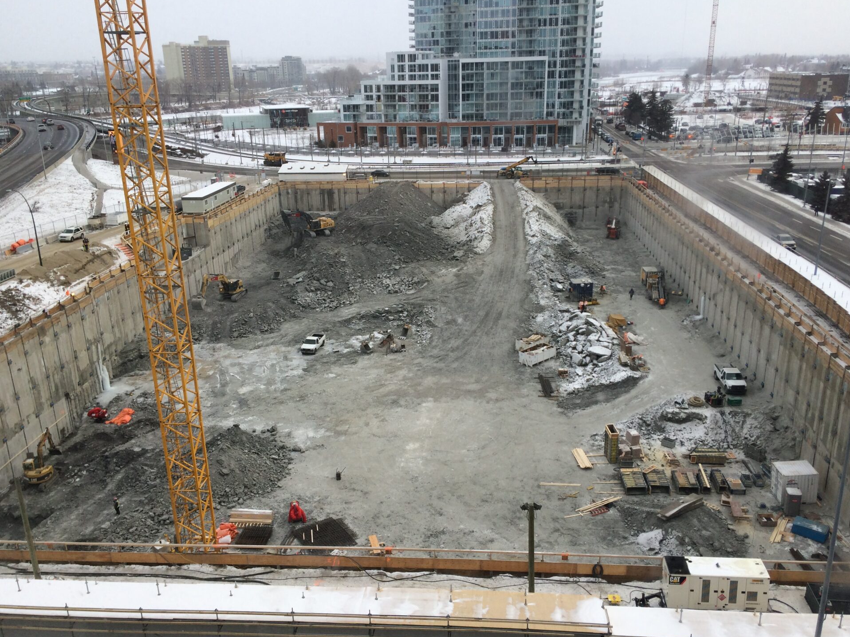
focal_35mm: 31
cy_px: 336
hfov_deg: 58.4
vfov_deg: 45.4
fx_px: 761
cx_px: 426
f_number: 2.2
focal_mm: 4.15
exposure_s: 1/331
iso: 32
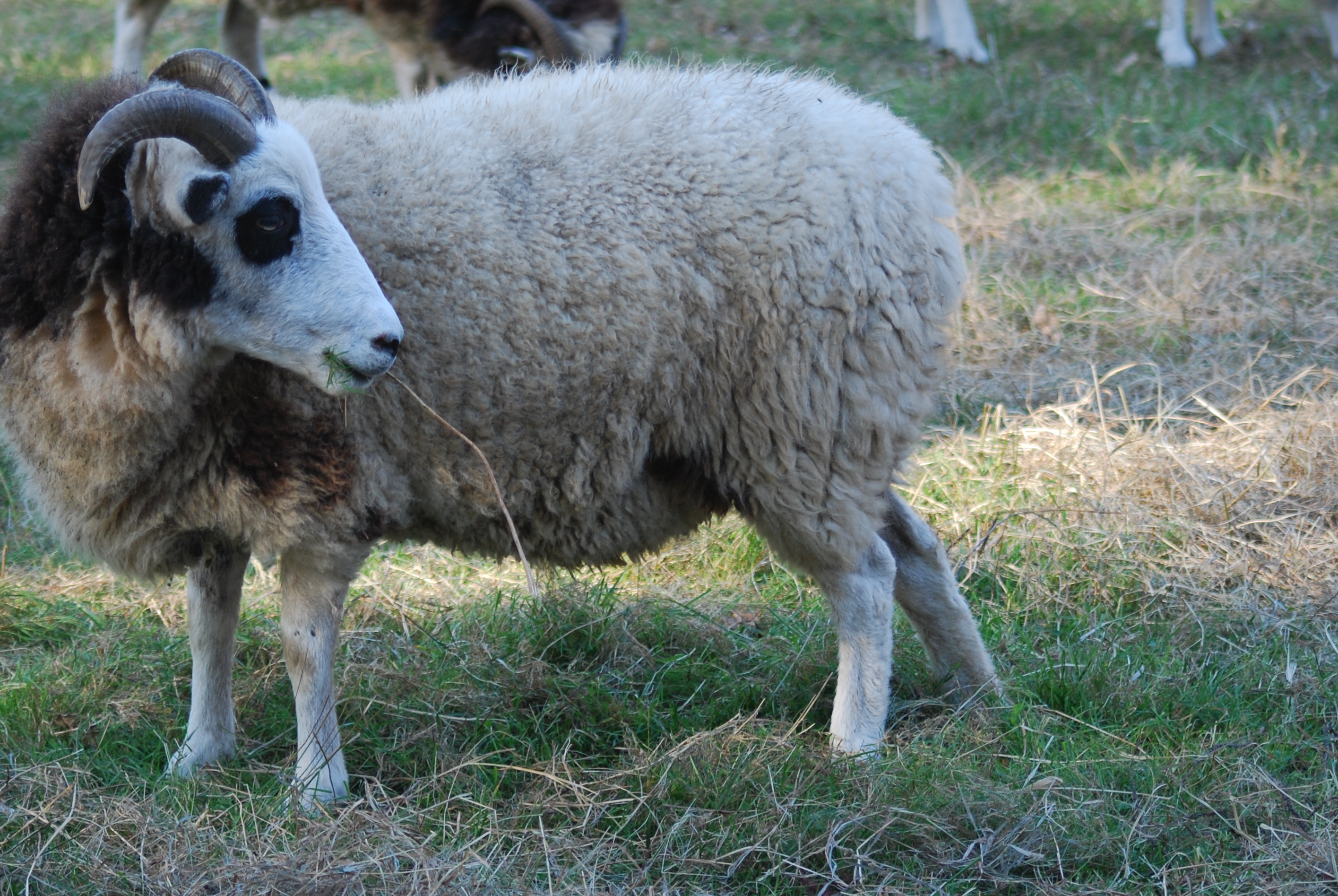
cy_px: 421
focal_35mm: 160
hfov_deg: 12.8
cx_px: 550
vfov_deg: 8.6
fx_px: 5954
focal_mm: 78
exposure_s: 1/200
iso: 200
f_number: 4
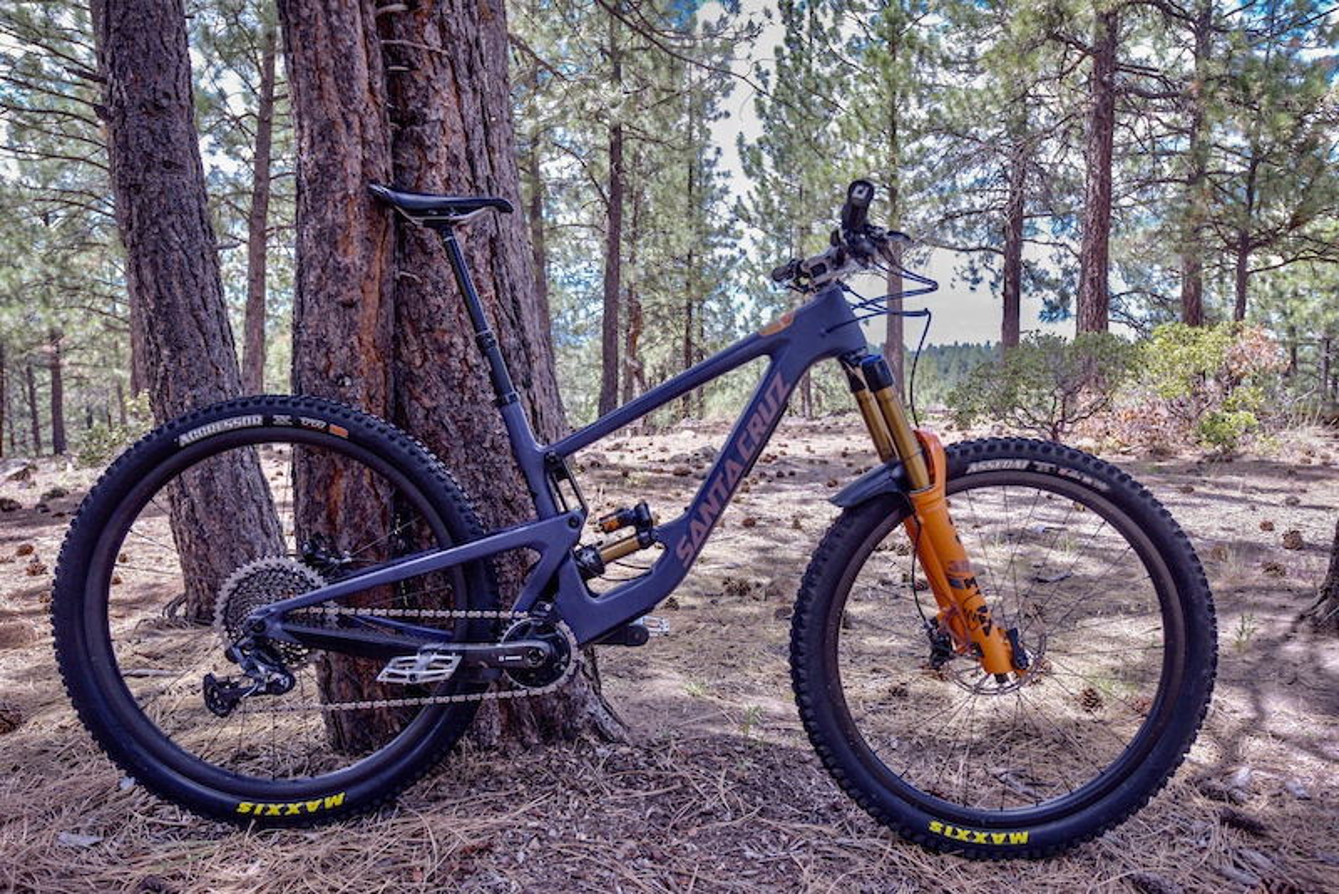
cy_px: 447
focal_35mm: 24
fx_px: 893
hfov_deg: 73.7
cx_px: 670
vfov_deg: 53.2
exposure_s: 1/1250
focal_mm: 24
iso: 800
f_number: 2.8
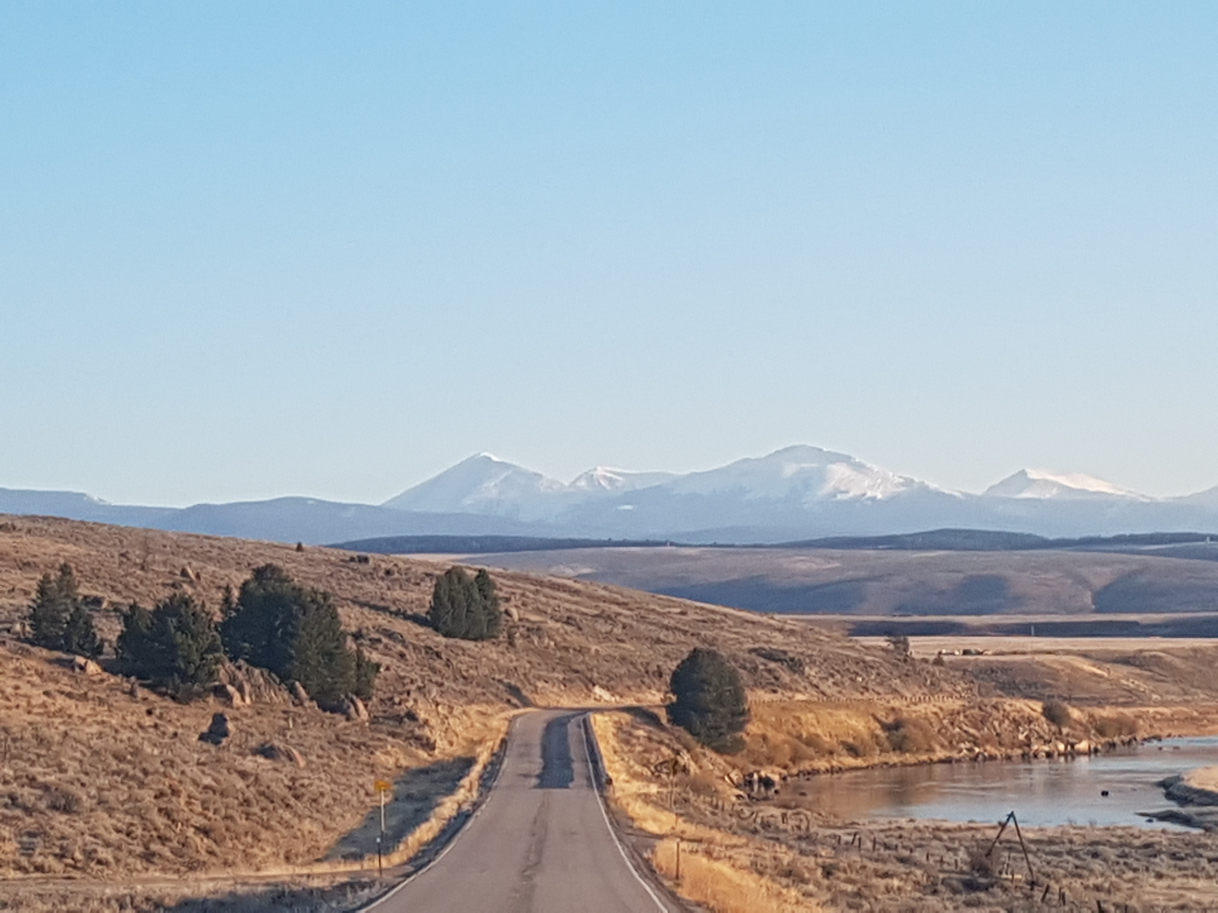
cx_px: 609
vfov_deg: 53.1
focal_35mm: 26
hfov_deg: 67.3
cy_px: 456
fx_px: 915
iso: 40
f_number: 1.7
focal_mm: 4.2
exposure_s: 1/680
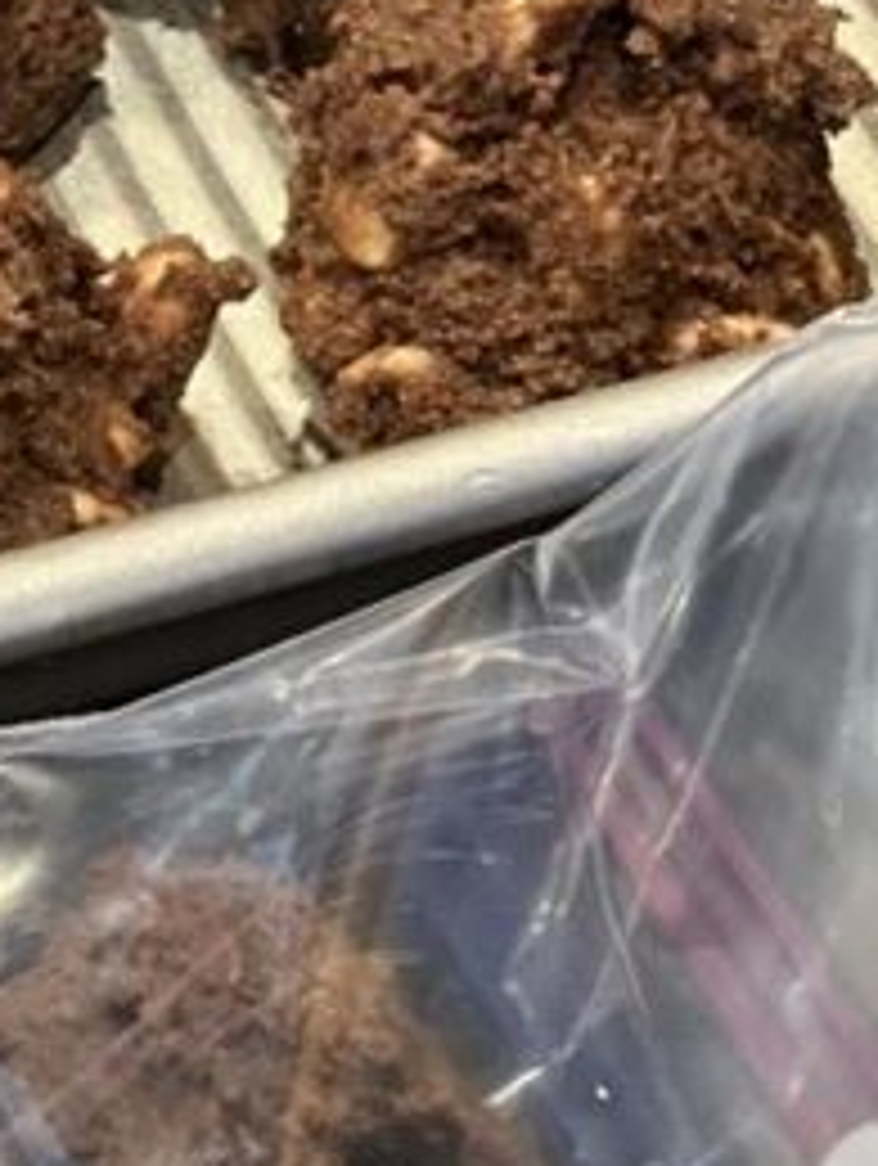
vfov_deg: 6.5
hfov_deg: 4.9
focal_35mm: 304
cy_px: 792
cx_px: 446
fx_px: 10256
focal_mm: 9
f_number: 2.8
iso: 400
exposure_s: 1/24
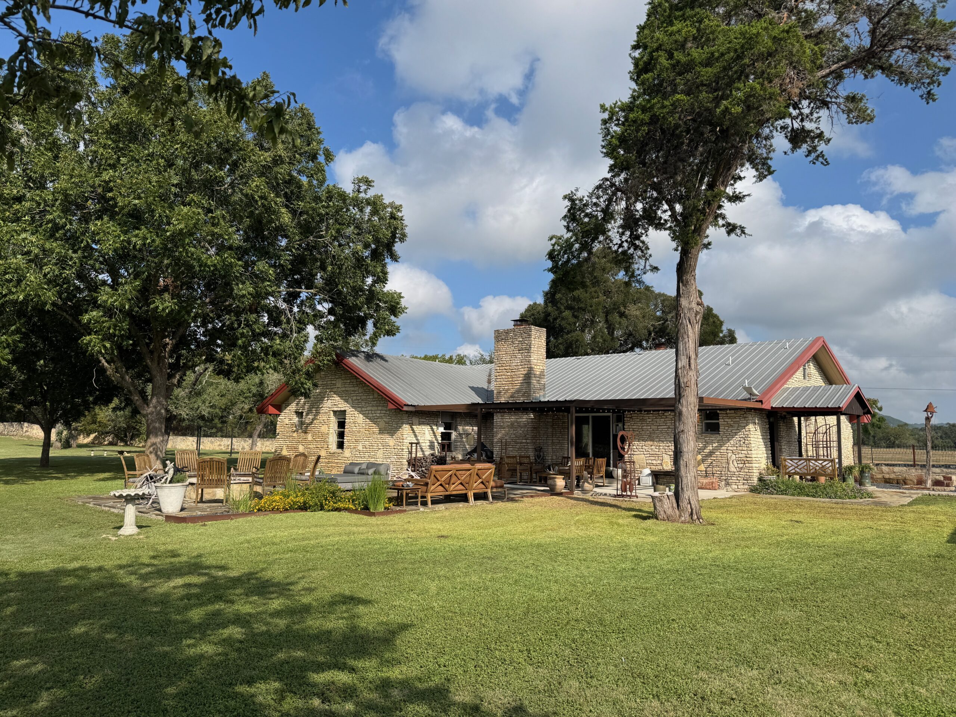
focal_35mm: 24
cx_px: 478
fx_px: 663
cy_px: 358
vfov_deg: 56.8
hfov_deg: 71.6
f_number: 1.78
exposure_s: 1/5348
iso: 80
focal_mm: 6.76
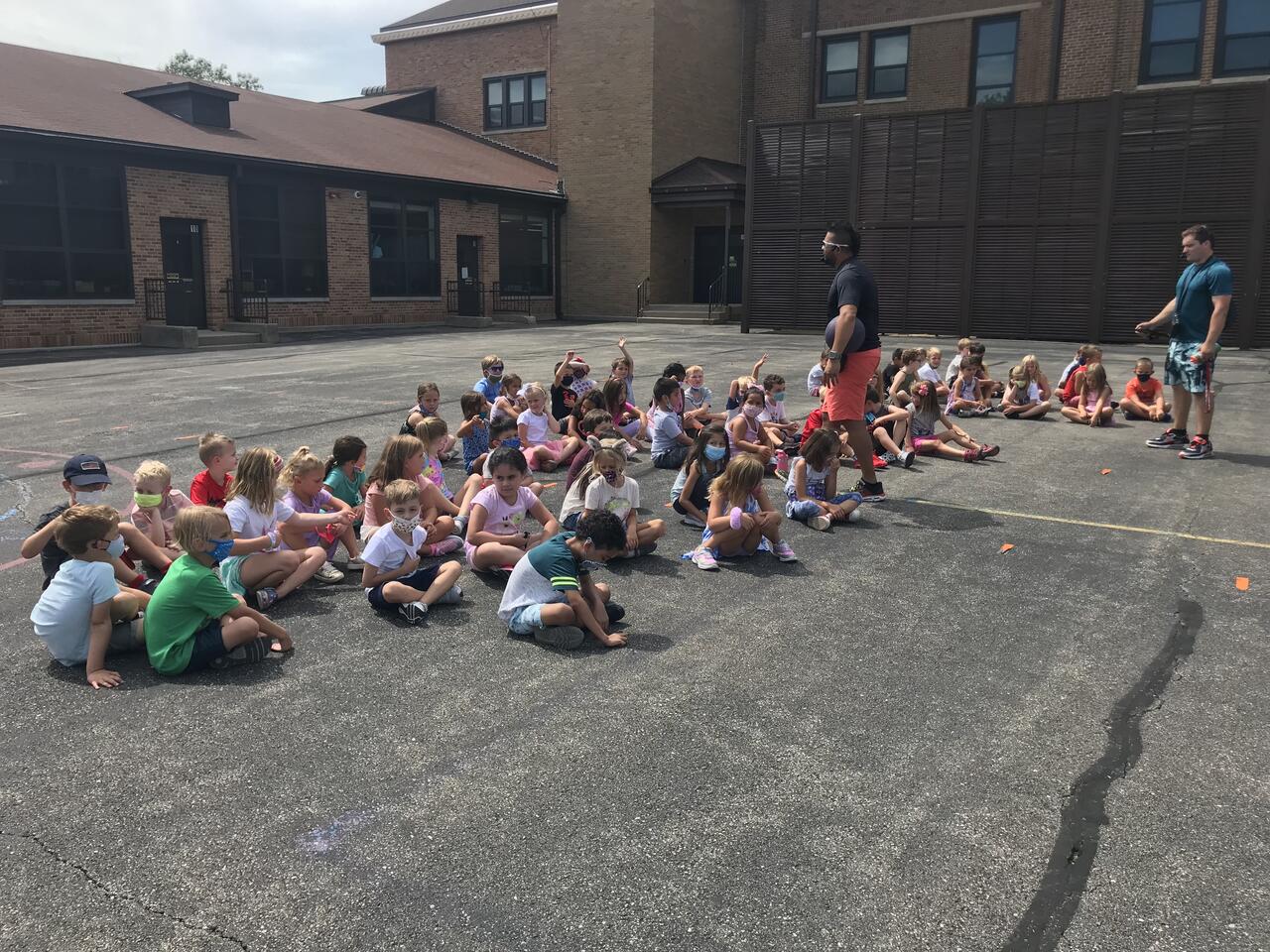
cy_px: 476
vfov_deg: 49.7
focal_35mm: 28
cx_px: 635
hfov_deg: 63.4
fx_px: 1027
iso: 20
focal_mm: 3.99
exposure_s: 1/1368
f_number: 1.8
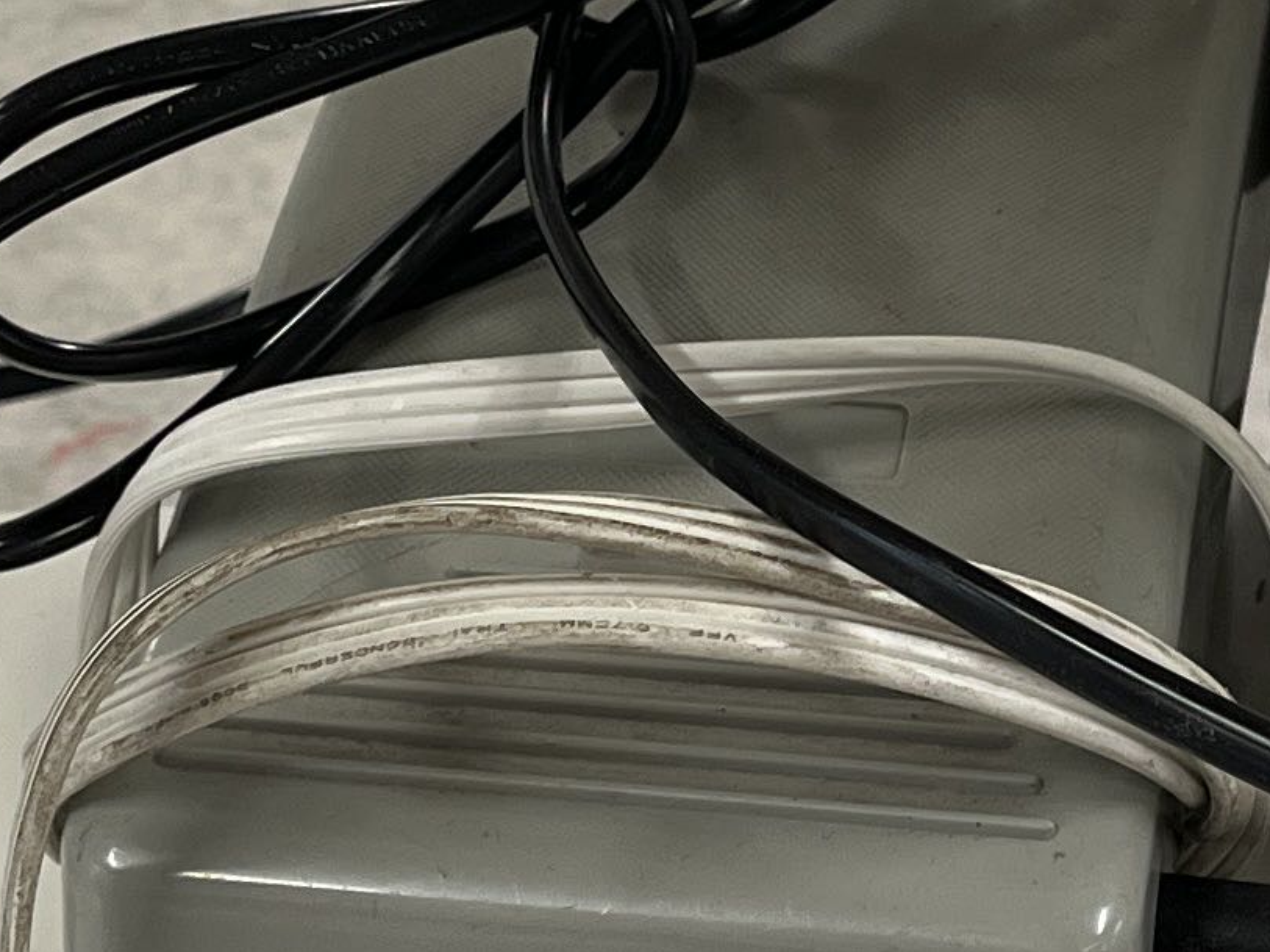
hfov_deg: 15.3
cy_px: 209
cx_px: 826
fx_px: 4731
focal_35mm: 129
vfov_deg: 11.4
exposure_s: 1/100
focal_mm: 5.1
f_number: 1.6
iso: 100
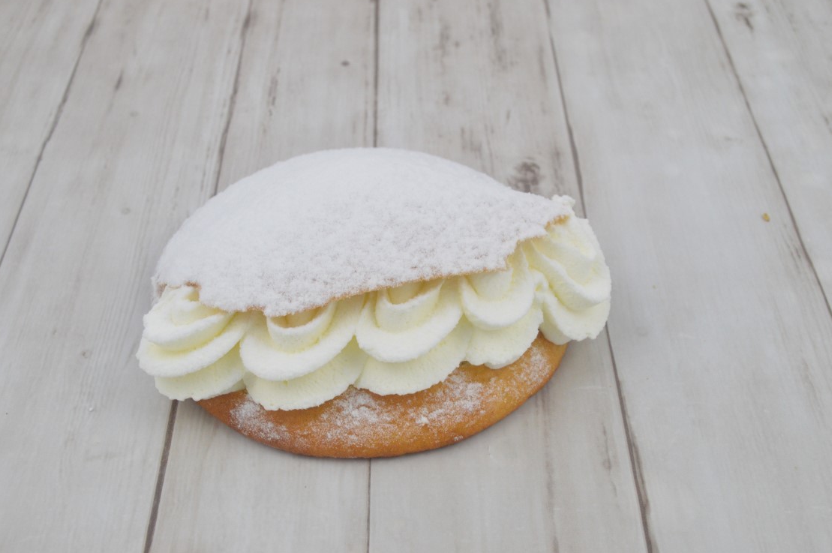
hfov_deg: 39.6
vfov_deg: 26.9
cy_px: 279
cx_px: 407
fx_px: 1154
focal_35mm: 50
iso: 1600
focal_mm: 32
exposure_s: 1/80
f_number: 9
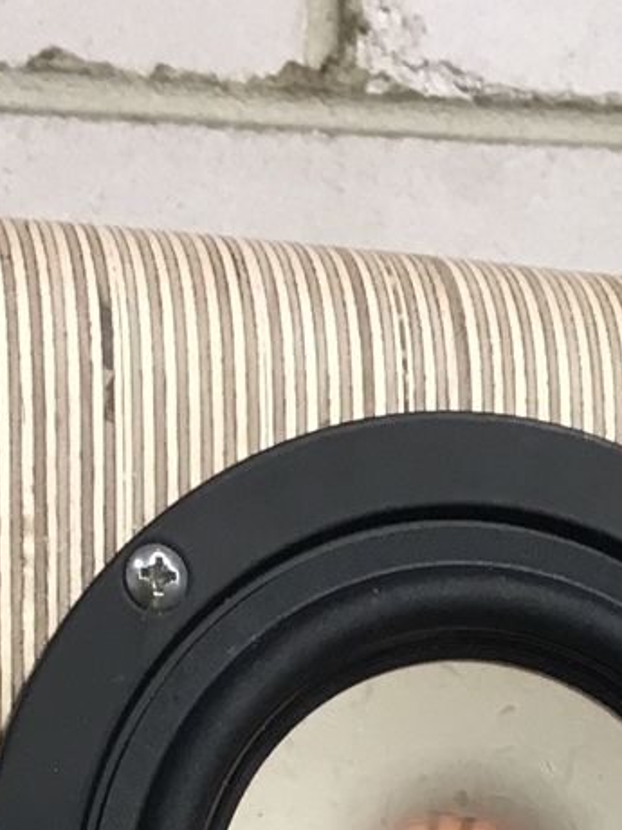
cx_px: 445
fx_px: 3043
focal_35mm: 127
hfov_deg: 11.6
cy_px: 1554
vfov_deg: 13.7
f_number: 2.2
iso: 100
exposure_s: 1/33
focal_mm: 4.15
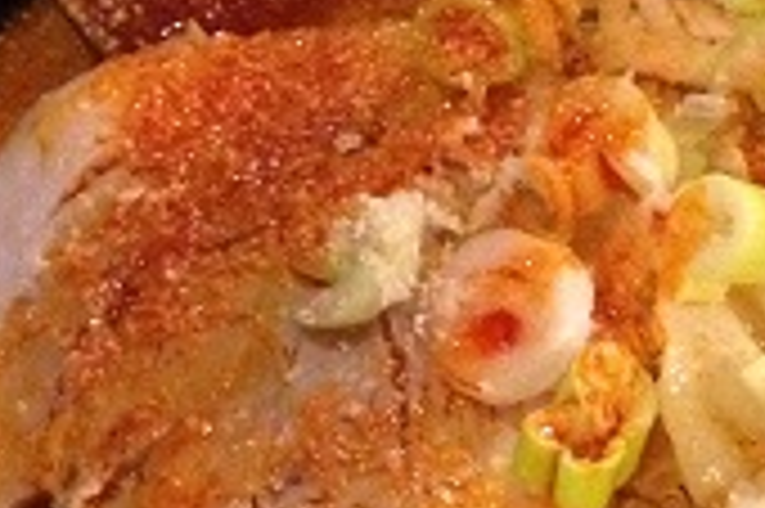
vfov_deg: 9.9
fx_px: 2908
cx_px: 698
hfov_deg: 14.8
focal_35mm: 137
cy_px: 589
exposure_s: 1/15
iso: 800
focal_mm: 4.28
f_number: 2.4
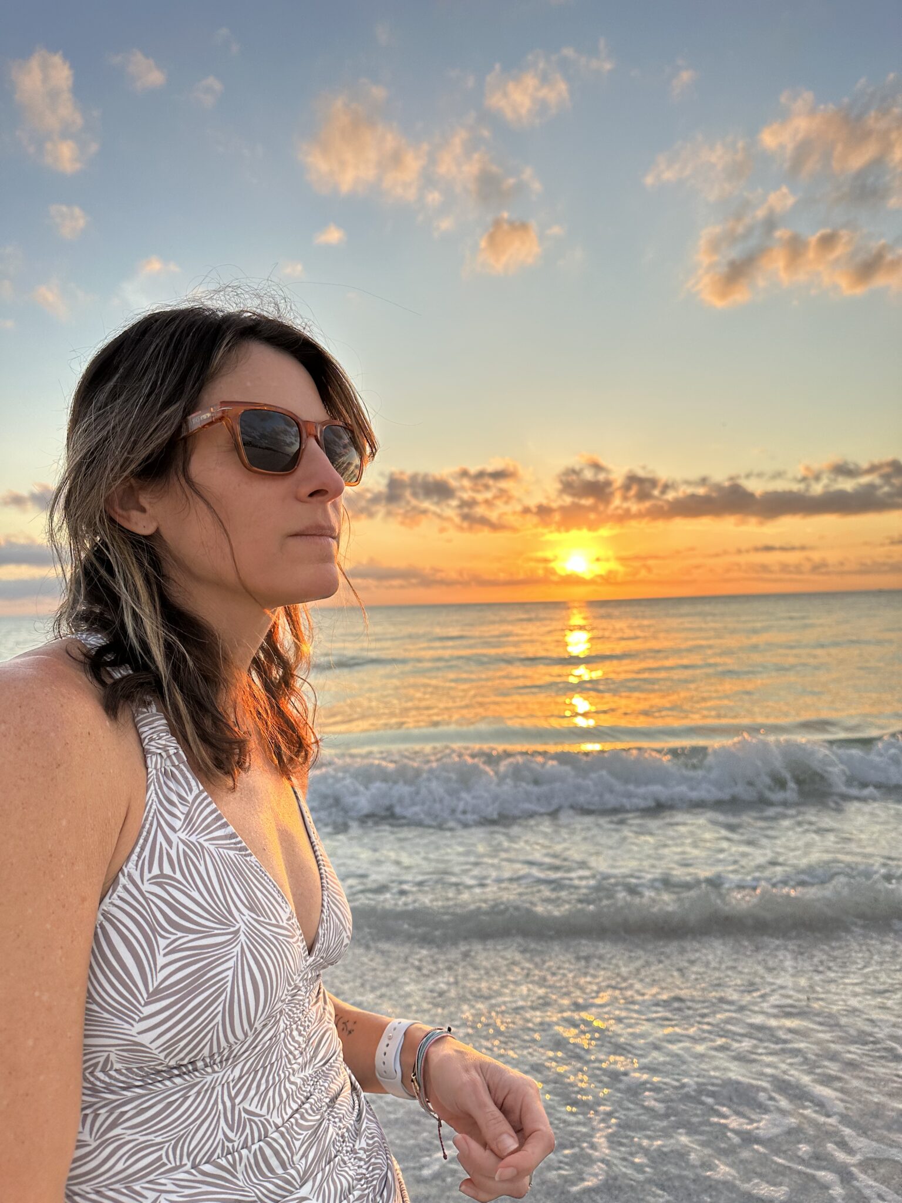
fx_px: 834
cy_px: 602
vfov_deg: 71.6
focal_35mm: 24
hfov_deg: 56.8
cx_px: 451
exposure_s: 1/1949
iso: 80
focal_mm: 6.86
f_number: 1.78
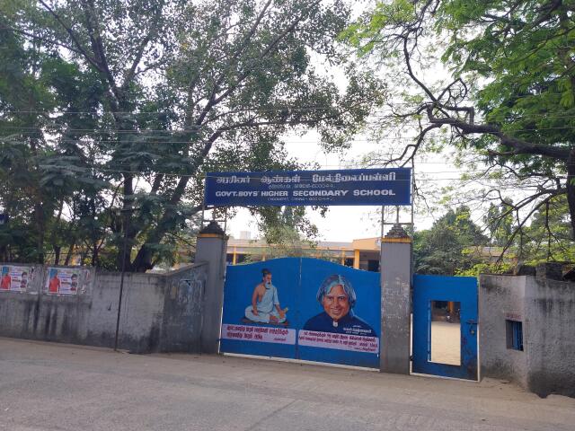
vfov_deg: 46.8
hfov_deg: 60.0
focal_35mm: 30
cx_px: 288
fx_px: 498
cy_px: 216
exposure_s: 1/232
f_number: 1.8
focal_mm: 4.6
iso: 20
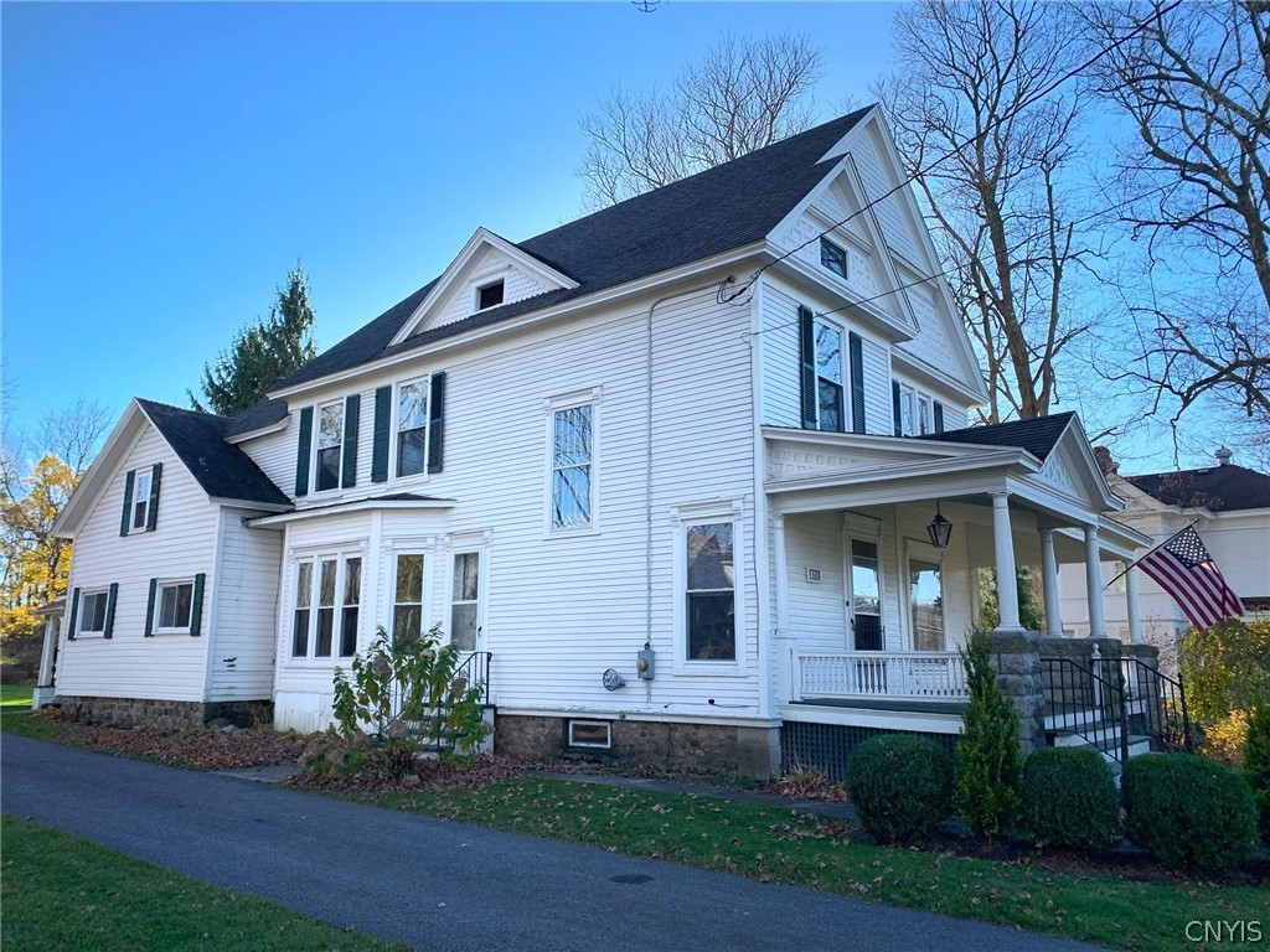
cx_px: 635
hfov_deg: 67.3
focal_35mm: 26
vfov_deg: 53.1
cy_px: 476
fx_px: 954
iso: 25
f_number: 1.8
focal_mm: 4.25
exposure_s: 1/954
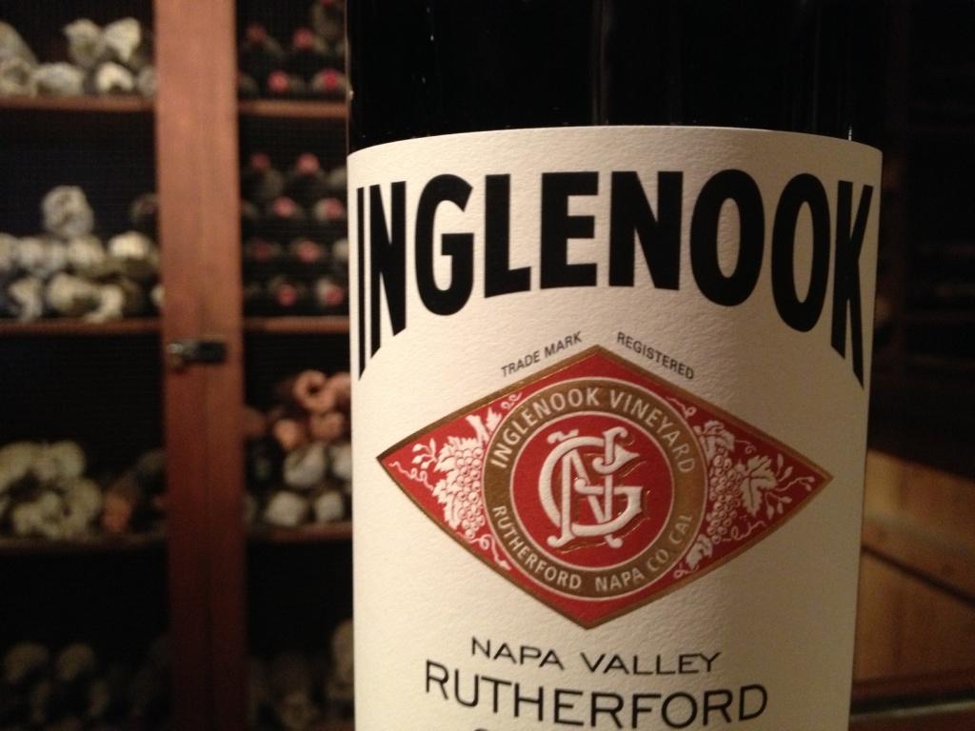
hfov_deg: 52.6
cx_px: 488
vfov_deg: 40.7
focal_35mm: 35
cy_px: 366
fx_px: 986
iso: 400
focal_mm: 4.28
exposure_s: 1/15
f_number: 2.4
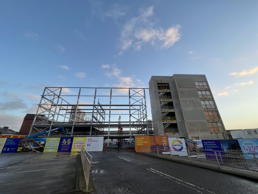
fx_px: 97
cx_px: 129
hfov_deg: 106.2
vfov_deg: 89.9
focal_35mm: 13
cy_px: 97
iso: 32
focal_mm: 1.57
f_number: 1.8
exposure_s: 1/169
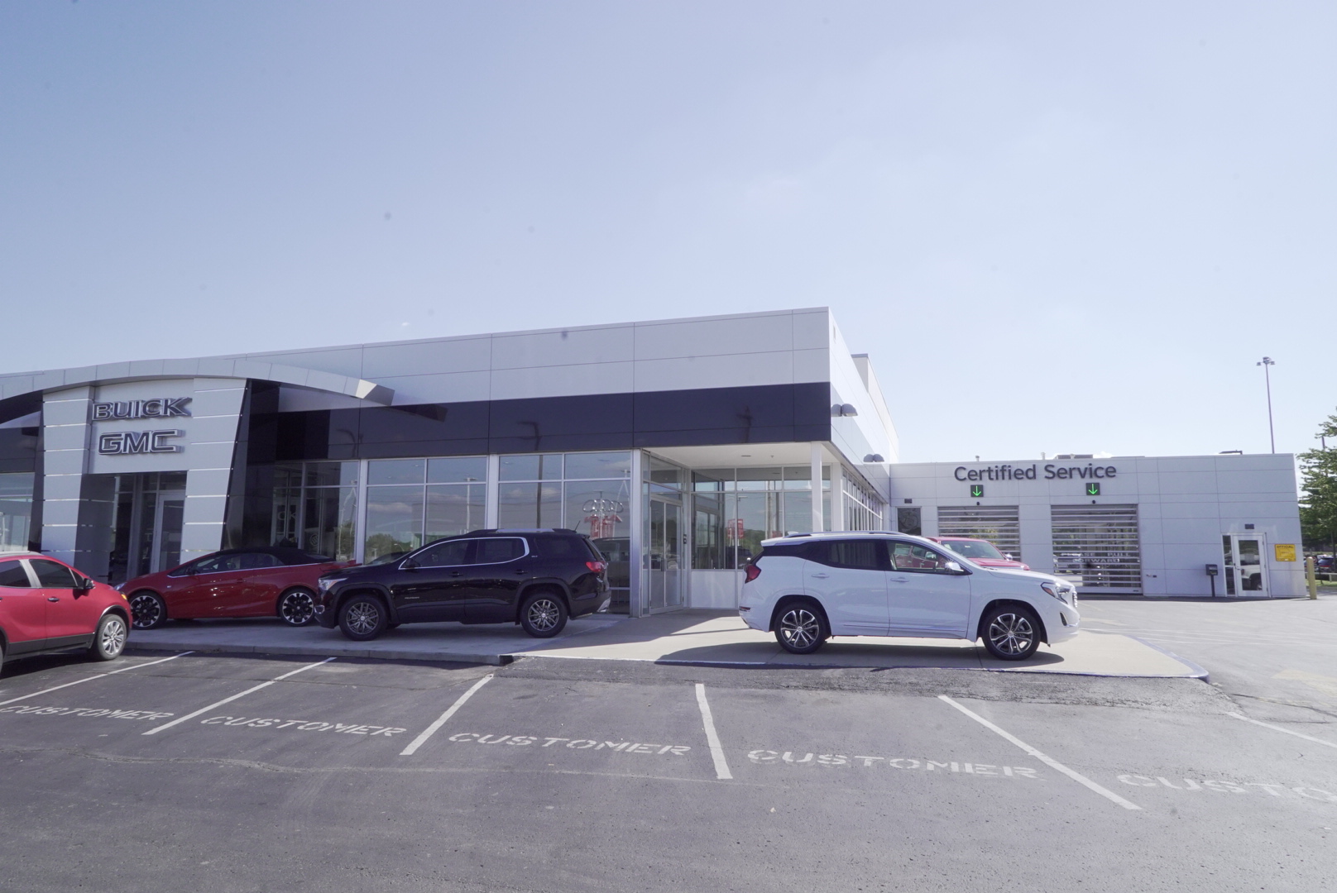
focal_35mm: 24
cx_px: 668
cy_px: 446
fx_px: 892
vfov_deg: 53.2
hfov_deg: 73.7
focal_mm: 24
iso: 2500
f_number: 18
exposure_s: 1/640
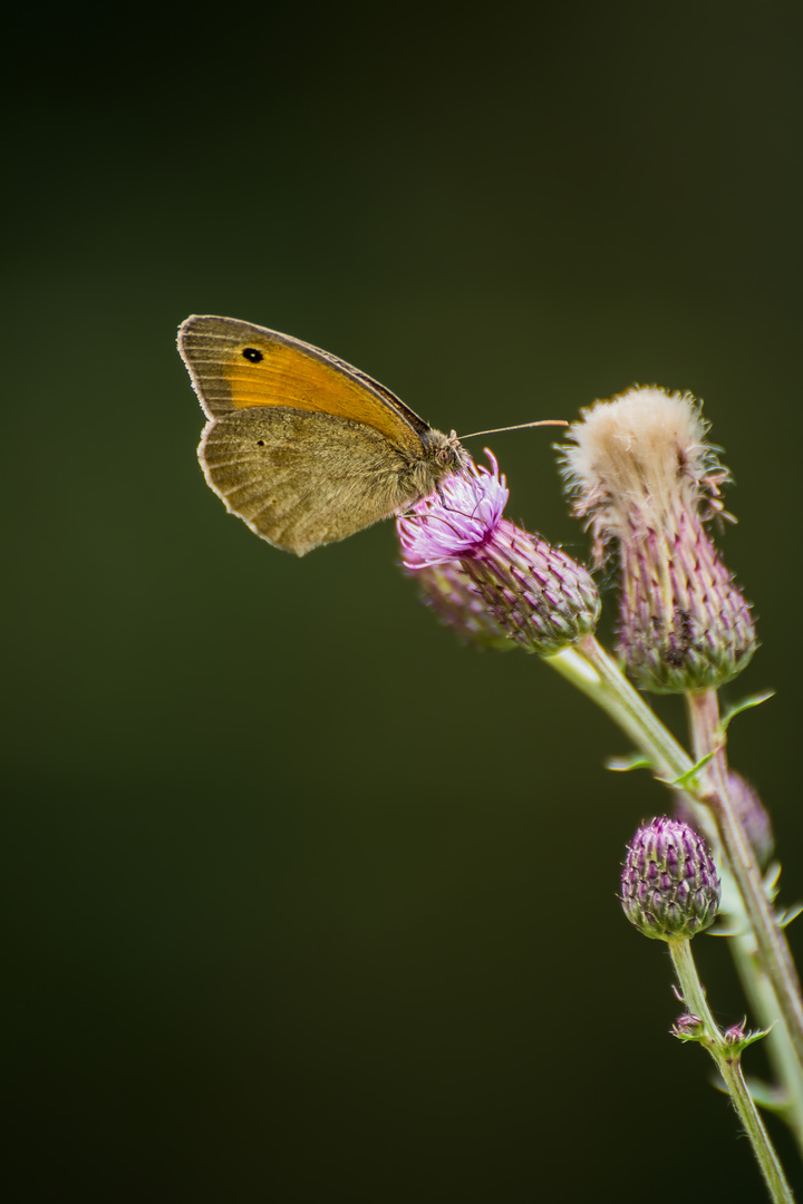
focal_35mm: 450
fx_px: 15055
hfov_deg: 3.1
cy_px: 602
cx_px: 402
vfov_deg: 4.6
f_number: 5.6
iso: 400
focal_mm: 300
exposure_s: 1/80
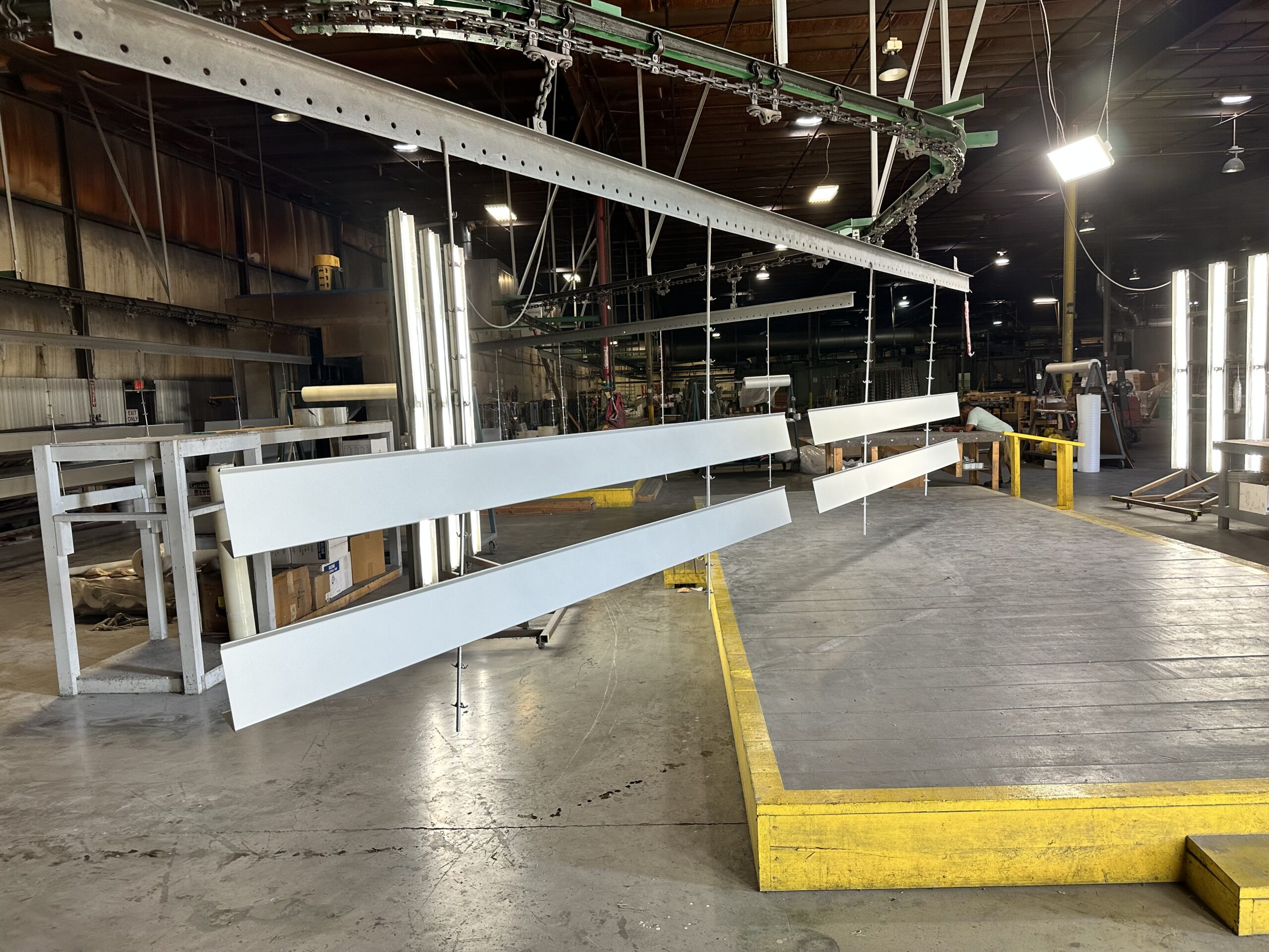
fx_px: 880
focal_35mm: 24
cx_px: 634
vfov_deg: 56.8
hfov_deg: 71.6
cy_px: 476
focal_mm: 6.86
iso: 160
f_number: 1.78
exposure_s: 1/120
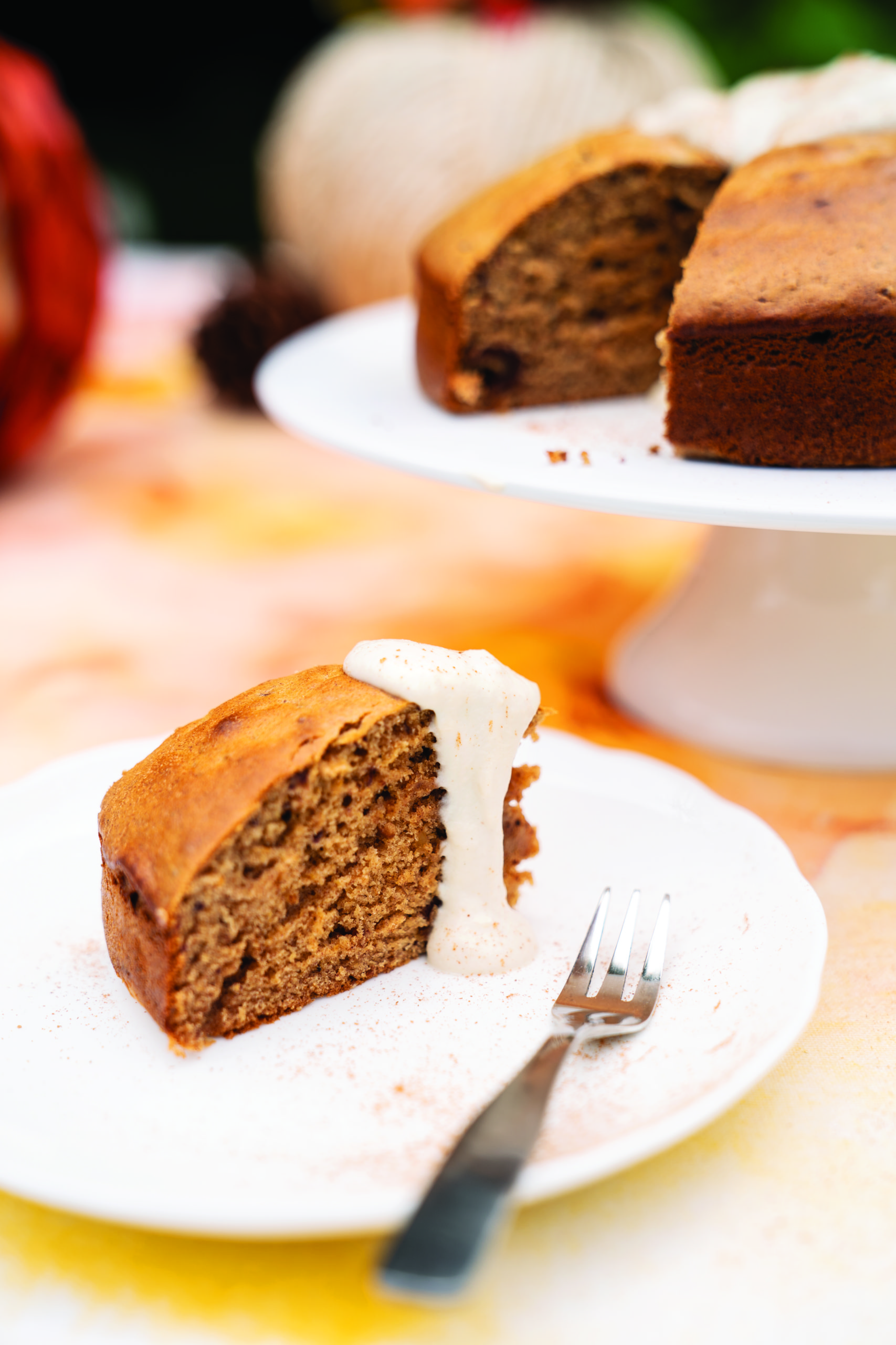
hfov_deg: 28.1
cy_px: 672
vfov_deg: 41.1
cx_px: 448
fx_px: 1792
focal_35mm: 48
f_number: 3.2
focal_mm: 48
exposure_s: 1/640
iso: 100
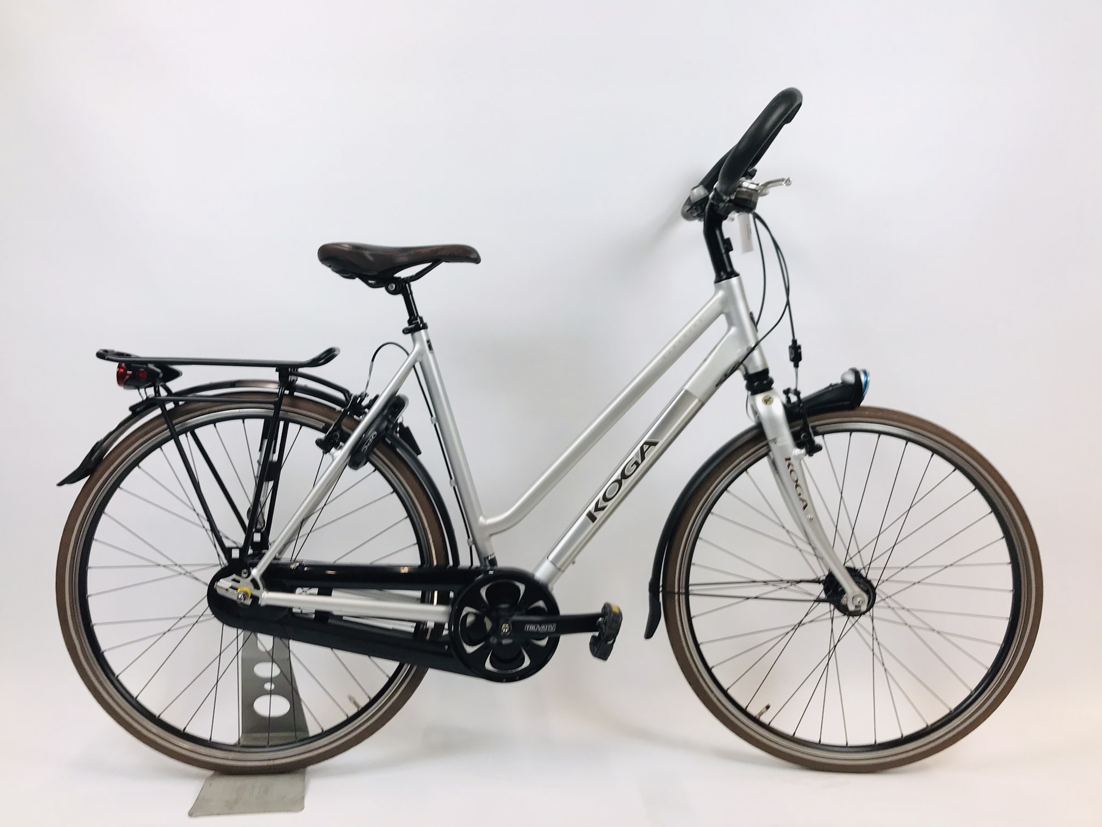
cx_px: 551
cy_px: 414
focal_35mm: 28
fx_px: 891
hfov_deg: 63.4
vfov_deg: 49.7
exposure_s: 1/50
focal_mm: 3.99
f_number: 1.8
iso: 32
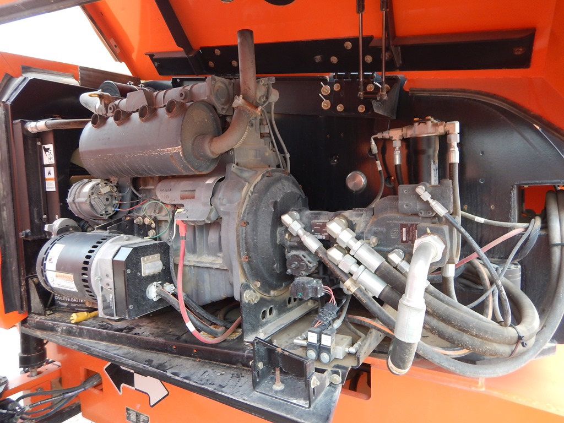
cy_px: 212
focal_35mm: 24
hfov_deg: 71.6
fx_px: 391
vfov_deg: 56.8
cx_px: 282
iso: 125
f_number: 2.8
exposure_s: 1/50
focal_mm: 4.3
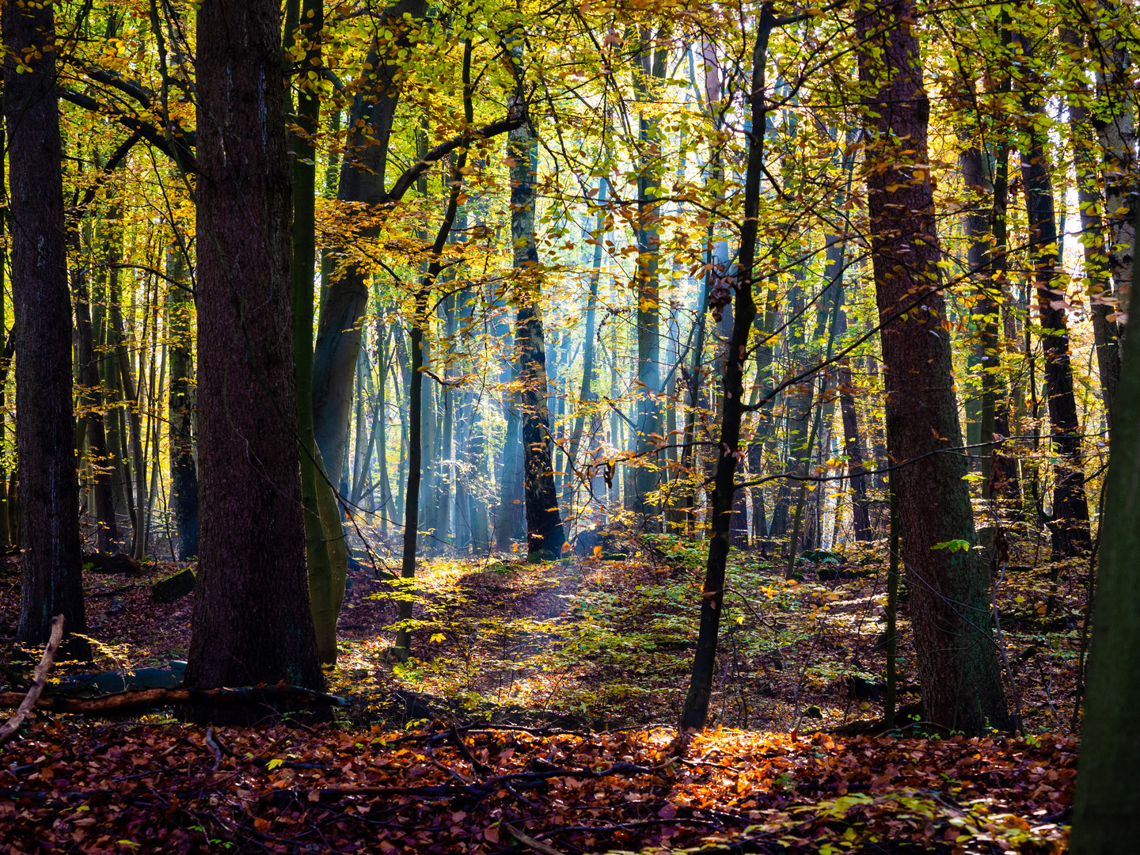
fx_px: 2635
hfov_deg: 24.4
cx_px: 570
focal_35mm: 80
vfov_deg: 18.4
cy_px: 428
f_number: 4
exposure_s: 1/80
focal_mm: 40
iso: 500
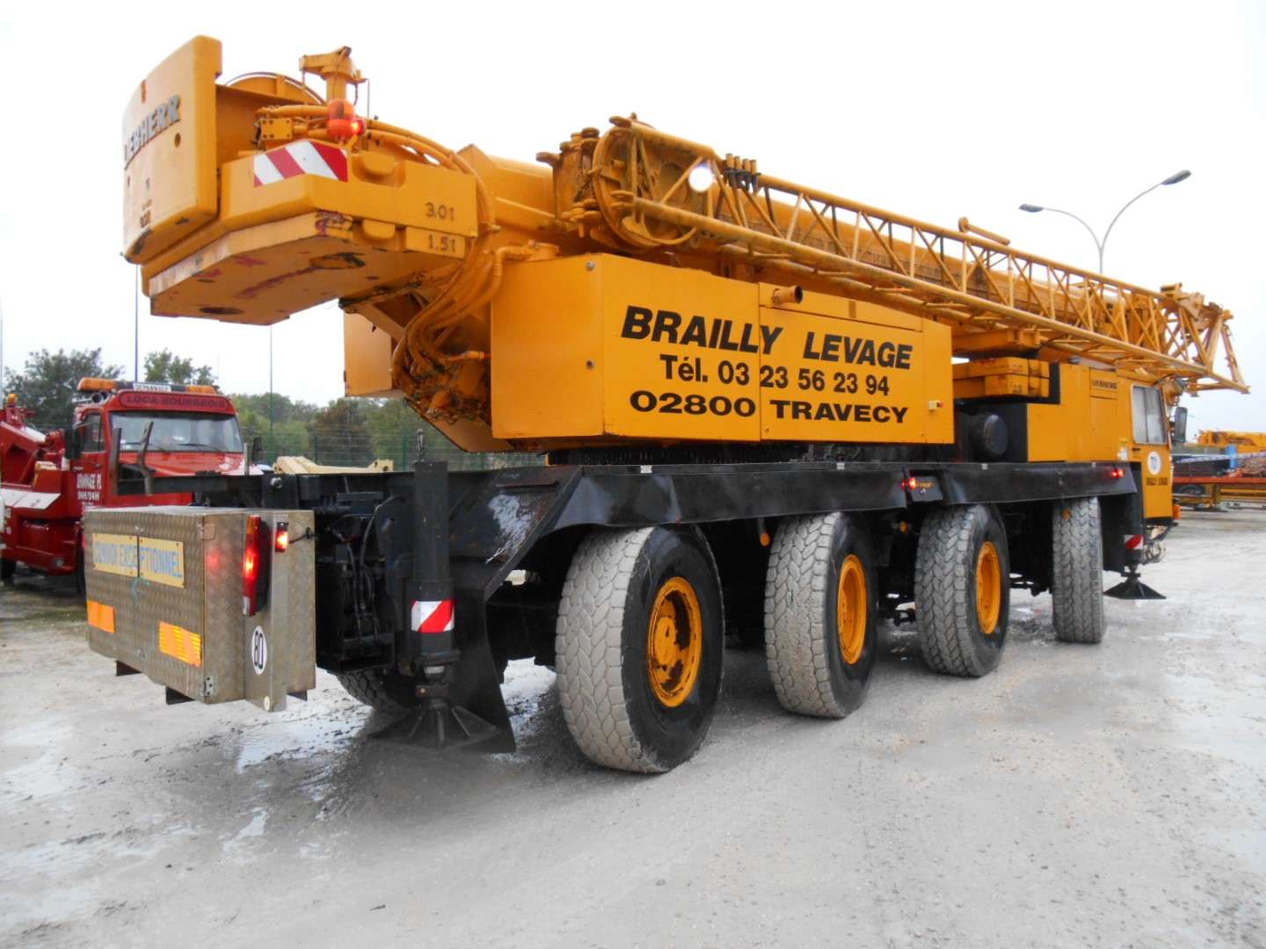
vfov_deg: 53.1
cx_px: 633
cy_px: 474
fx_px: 951
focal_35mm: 26
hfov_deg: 67.3
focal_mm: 4.7
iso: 320
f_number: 3.4
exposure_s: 1/30
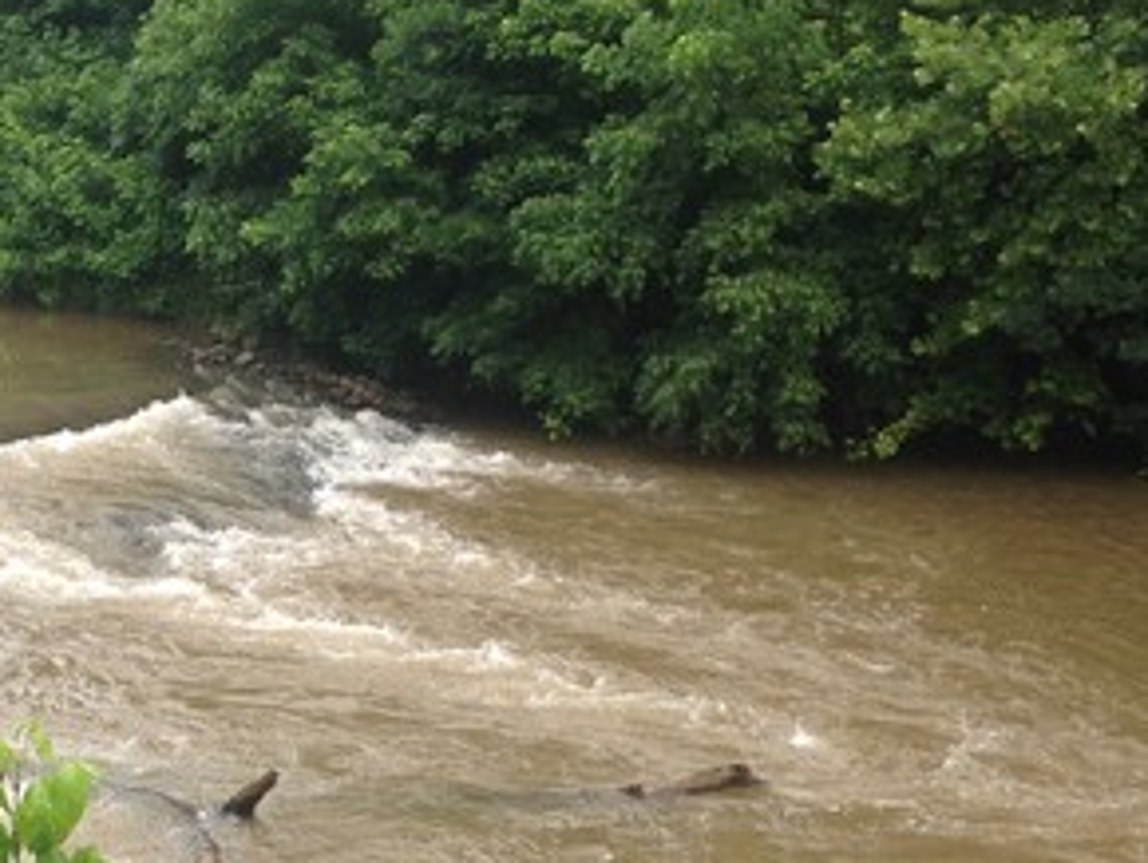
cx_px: -40
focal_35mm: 91
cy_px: 629
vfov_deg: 16.2
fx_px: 3020
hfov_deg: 20.7
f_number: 2.4
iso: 50
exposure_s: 1/407
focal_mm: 4.12
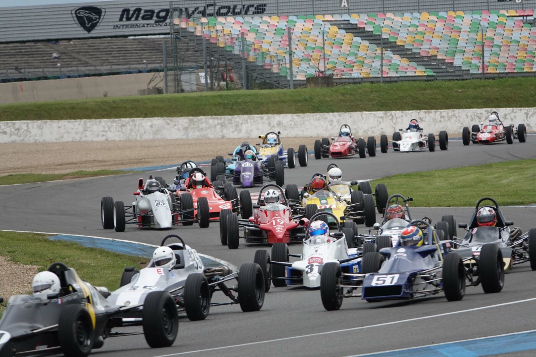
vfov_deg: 2.6
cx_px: 268
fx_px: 7949
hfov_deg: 3.9
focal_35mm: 534
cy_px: 178
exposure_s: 1/1000
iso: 200
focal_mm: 195.64
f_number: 4
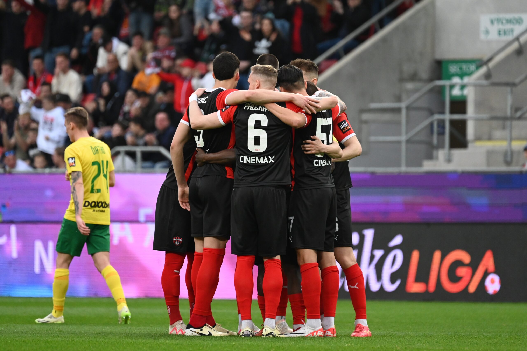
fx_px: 5851
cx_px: 264
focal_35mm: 400
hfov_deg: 5.2
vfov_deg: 3.4
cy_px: 176
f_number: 5.6
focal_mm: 400
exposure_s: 1/1000
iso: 4000
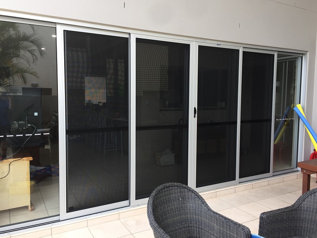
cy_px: 119
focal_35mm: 29
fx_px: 266
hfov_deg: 61.7
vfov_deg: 48.2
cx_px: 158
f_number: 2.2
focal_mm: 4.15
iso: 32
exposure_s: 1/130
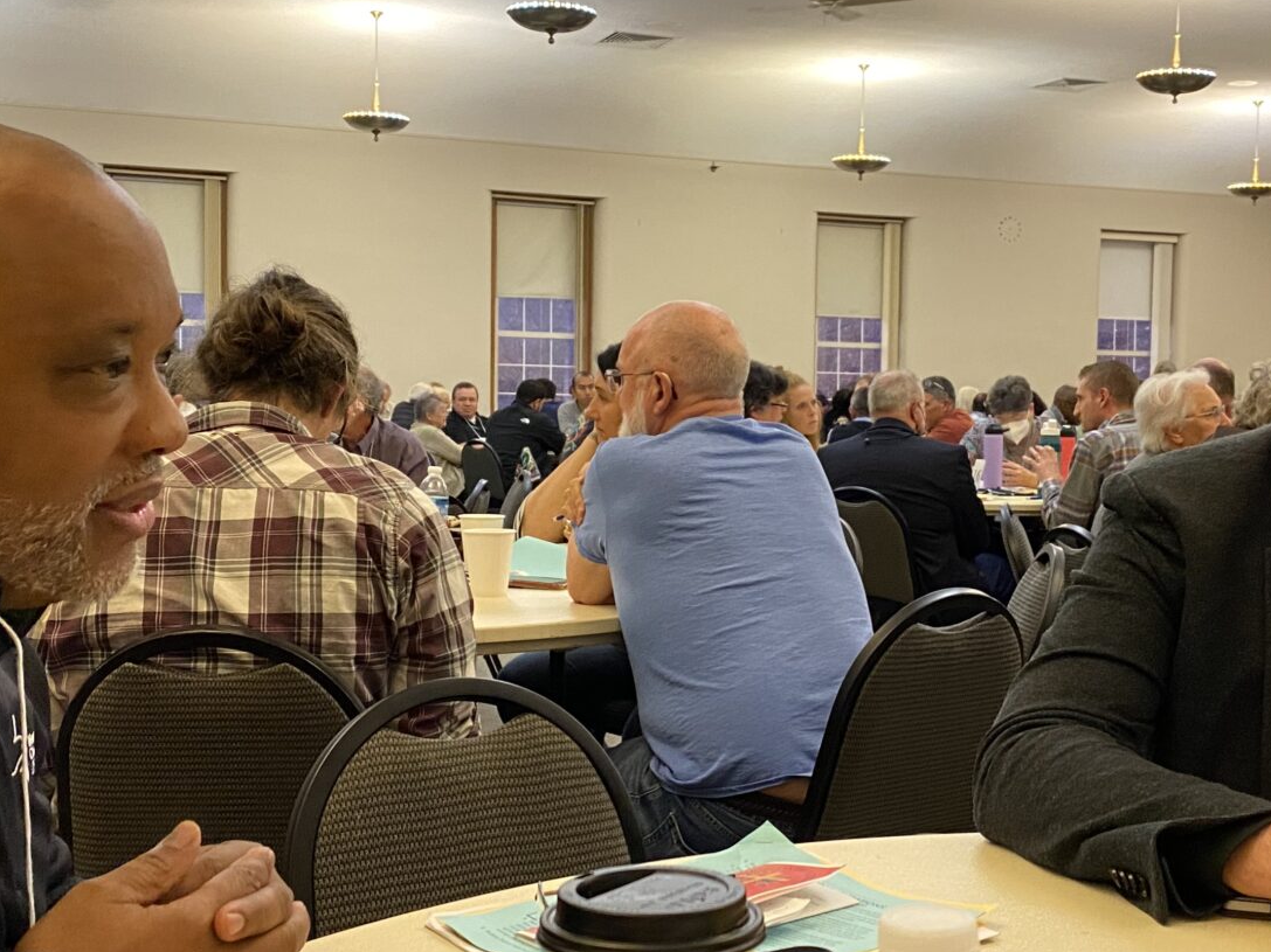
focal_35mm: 49
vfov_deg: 29.7
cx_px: 726
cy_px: 488
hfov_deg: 38.8
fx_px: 1799
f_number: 1.8
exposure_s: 1/60
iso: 400
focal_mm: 4.25
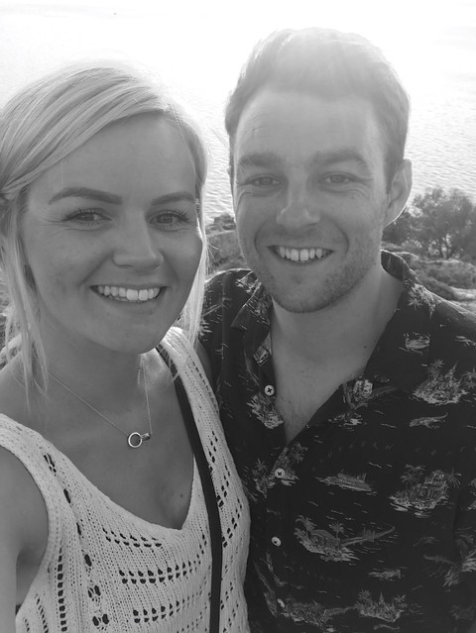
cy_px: 316
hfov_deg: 44.2
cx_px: 238
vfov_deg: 56.8
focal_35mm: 32
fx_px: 586
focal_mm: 2.87
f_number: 2.2
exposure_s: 1/100
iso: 40
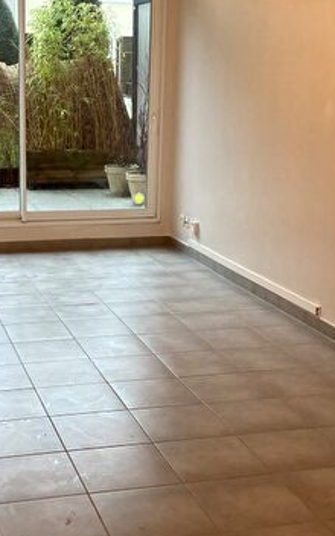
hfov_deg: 21.9
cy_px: 250
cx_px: 99
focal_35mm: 59
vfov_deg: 34.5
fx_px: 862
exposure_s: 1/50
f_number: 1.8
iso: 125
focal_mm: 3.99
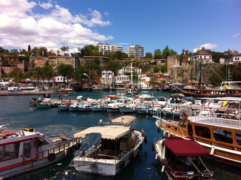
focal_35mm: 35
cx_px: 120
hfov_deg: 52.7
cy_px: 90
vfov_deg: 40.6
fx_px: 243
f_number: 2.8
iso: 80
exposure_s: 1/1676
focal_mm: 3.85
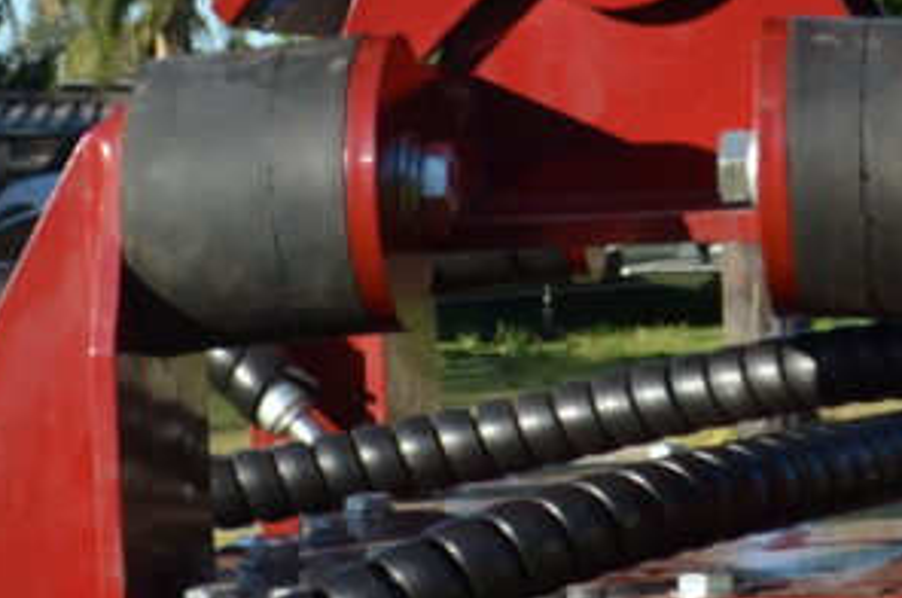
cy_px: 192
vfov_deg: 9.3
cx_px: 884
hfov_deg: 13.9
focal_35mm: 146
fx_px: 3650
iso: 100
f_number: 8
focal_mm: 18
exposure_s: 1/250
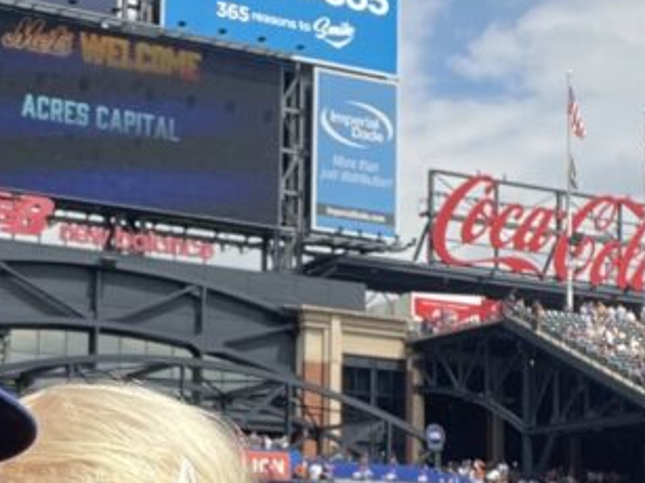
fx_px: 1509
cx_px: 174
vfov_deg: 18.0
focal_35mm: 81
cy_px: 382
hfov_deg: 23.9
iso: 25
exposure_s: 1/871
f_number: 2.2
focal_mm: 2.71
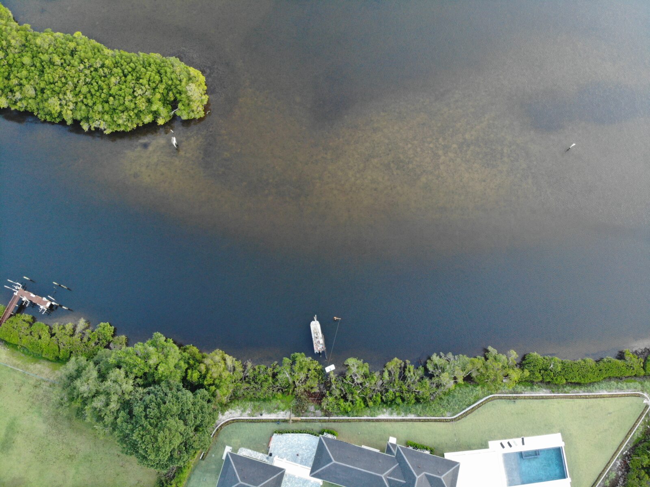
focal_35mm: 24
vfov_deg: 56.8
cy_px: 244
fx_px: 451
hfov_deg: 71.6
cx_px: 325
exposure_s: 1/20
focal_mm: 4.5
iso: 200
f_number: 2.8
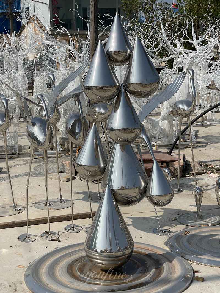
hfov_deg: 22.9
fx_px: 542
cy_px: 146
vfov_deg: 30.3
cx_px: 110
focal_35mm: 64
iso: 20
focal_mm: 7.5
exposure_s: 1/2273
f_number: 2.2
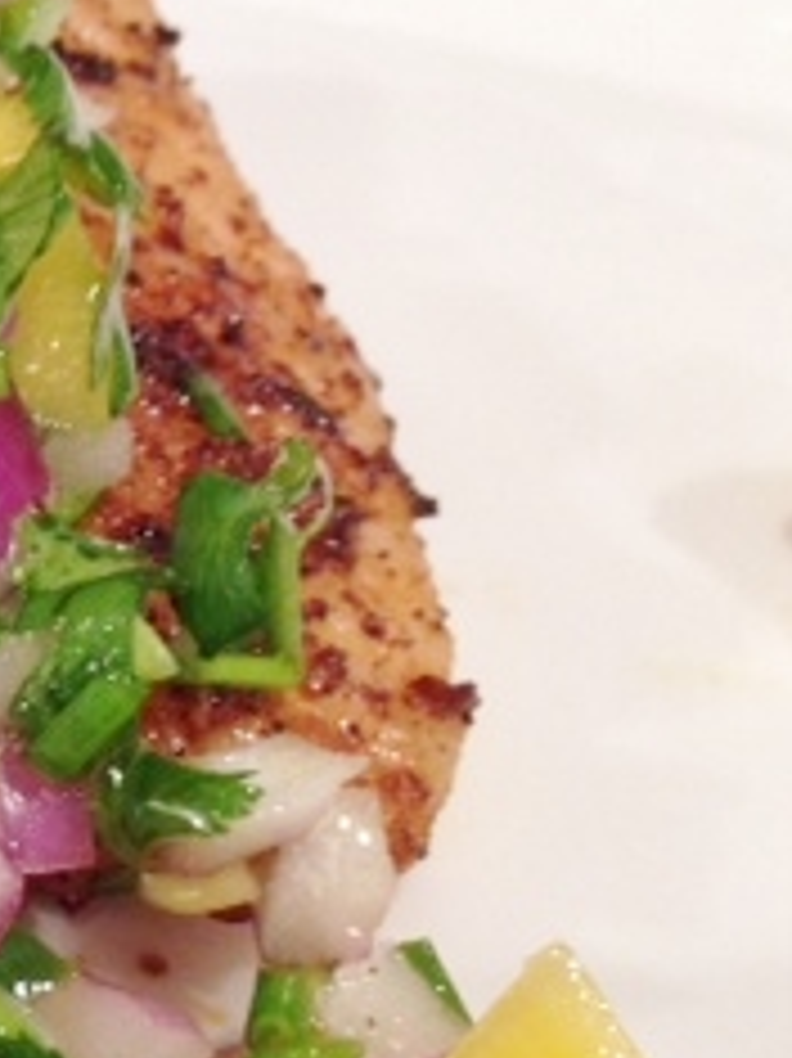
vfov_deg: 21.8
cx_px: -567
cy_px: 594
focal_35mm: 90
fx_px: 2748
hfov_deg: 14.7
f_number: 2.4
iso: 160
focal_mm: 4.12
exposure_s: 1/20
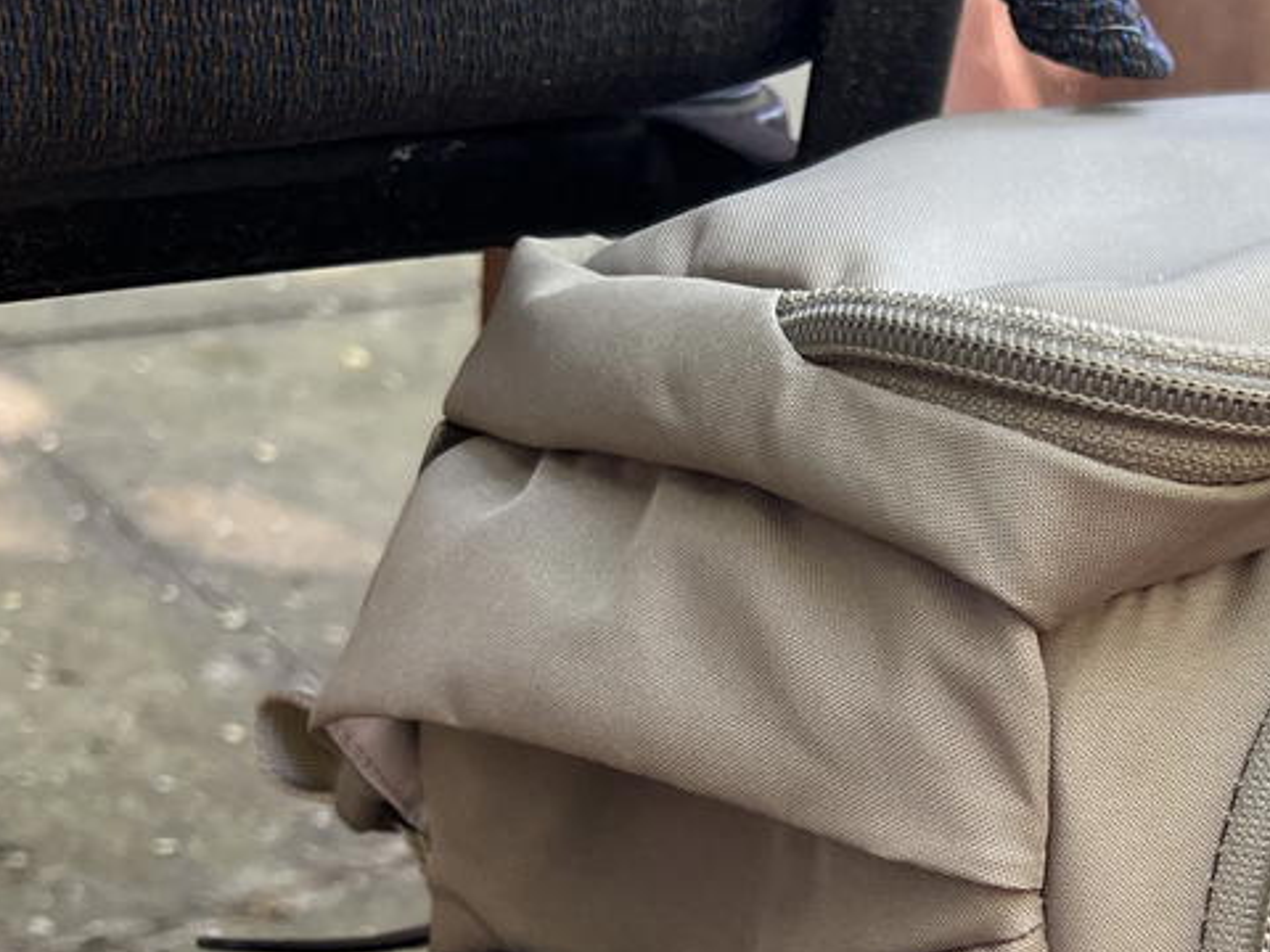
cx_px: 1270
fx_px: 2385
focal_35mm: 65
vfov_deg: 21.3
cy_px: 1076
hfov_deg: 28.0
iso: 100
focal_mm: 5.1
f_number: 1.6
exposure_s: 1/121
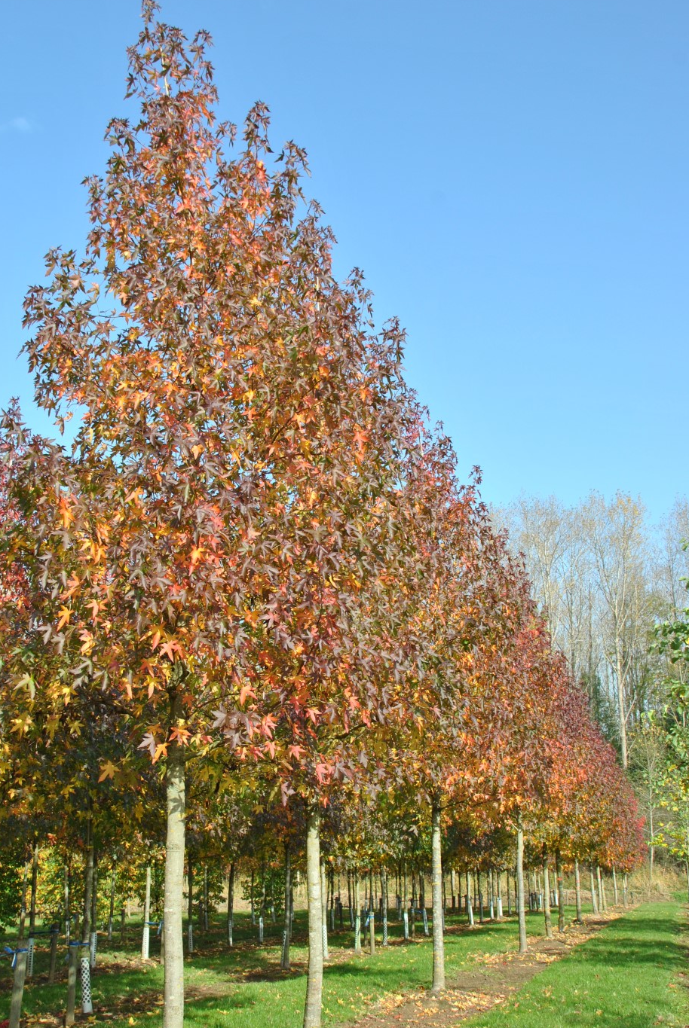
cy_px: 584
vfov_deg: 49.4
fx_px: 1116
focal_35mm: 39
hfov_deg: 34.2
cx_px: 289
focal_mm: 22
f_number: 8
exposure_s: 1/250
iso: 200
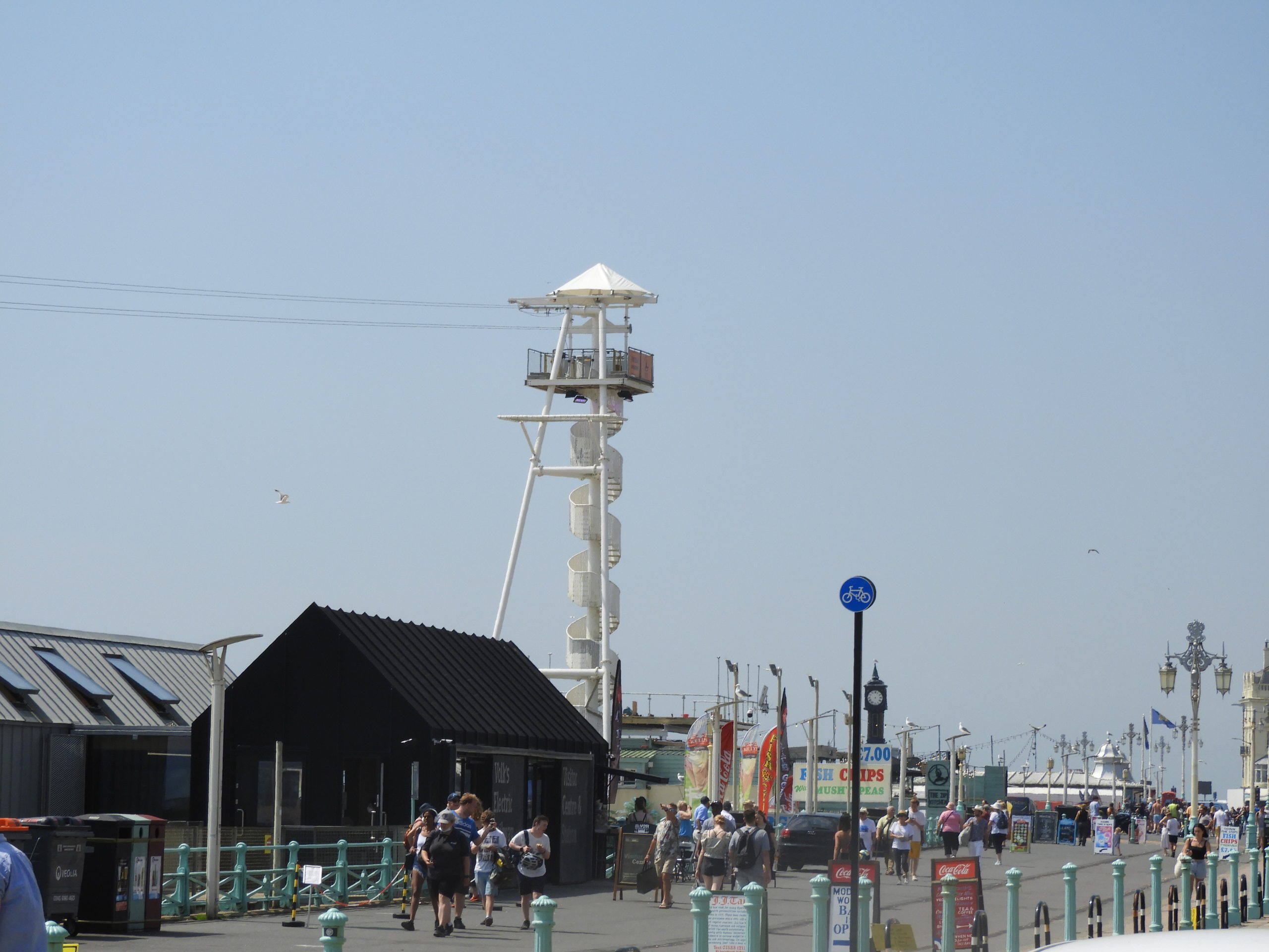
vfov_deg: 11.9
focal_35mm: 125
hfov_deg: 15.8
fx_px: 4582
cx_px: 634
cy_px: 476
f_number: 5
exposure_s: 1/1000
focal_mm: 22.4
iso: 100
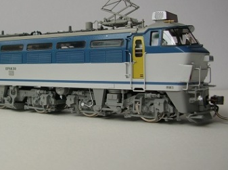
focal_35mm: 52
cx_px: 72
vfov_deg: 27.8
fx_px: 342
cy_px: 59
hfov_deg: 36.4
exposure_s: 1/148
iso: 50
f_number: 2.8
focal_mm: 5.8
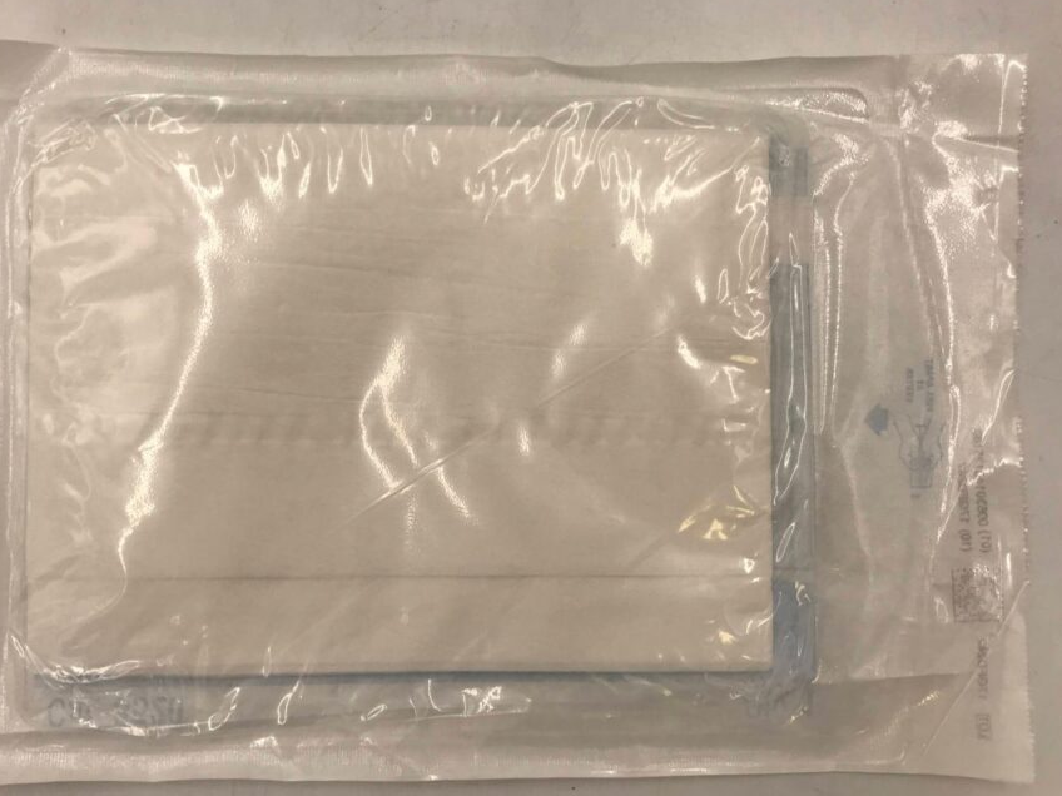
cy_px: 434
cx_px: 493
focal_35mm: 33
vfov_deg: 42.9
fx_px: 1012
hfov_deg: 55.3
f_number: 1.8
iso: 20
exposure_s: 1/144
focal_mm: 3.99
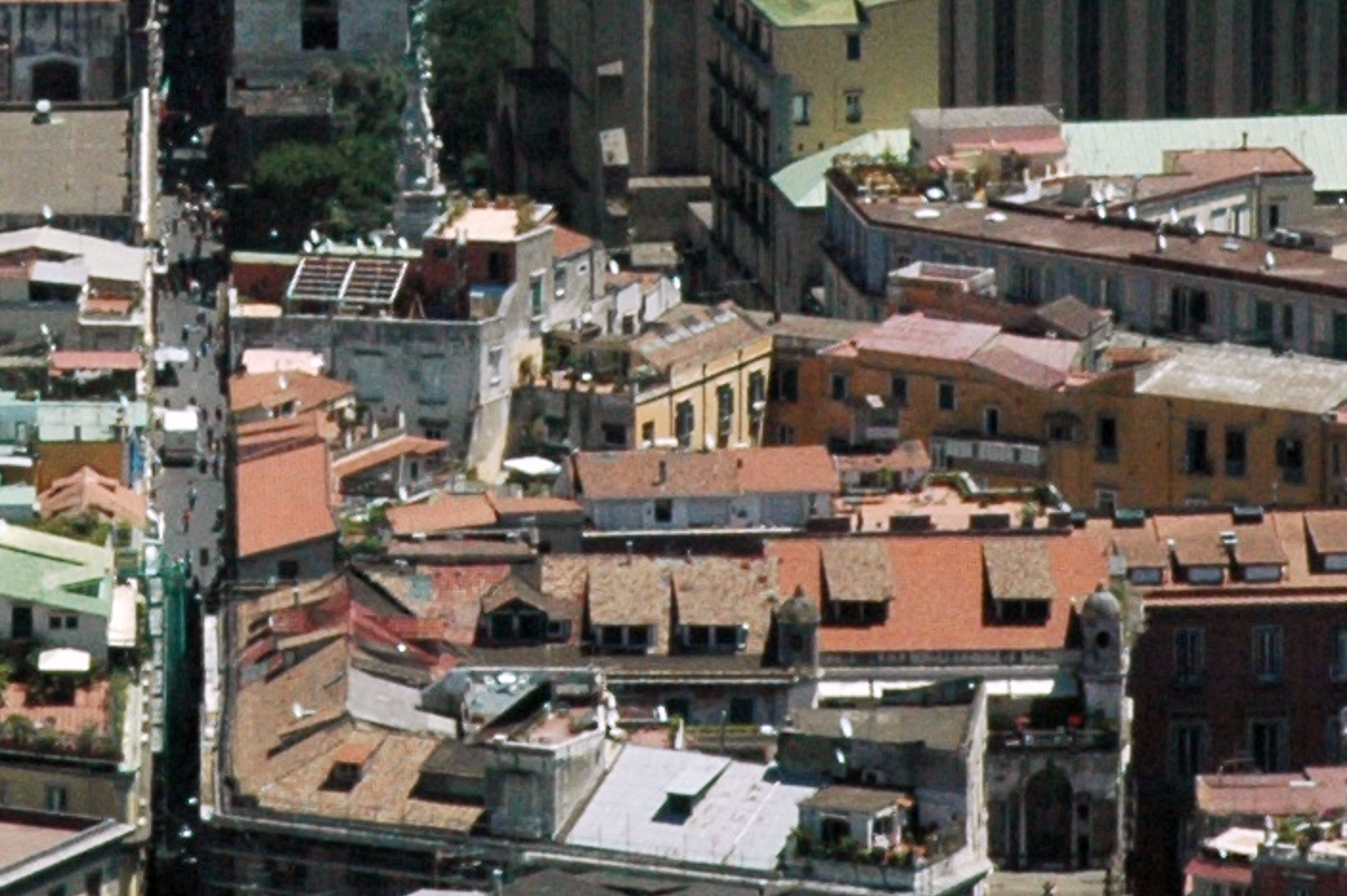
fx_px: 14844
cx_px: 409
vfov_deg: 3.4
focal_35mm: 397
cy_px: -533
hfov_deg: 5.2
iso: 800
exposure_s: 1/640
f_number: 13
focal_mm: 62
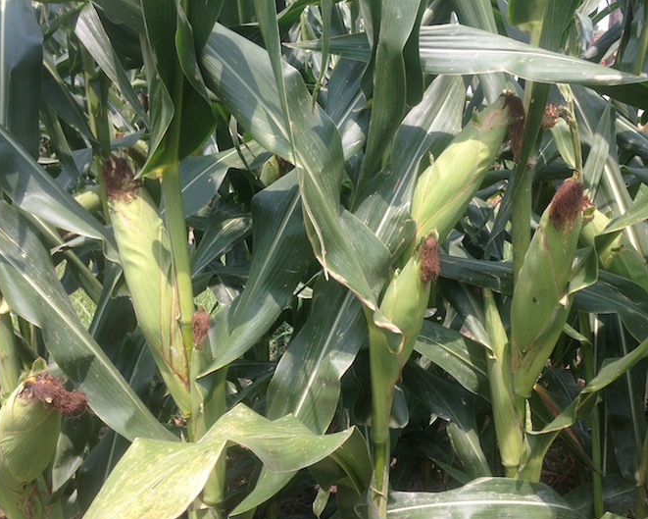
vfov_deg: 38.2
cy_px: 293
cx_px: 367
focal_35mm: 39
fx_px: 748
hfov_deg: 46.7
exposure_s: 1/444
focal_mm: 4.12
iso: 50
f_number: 2.4
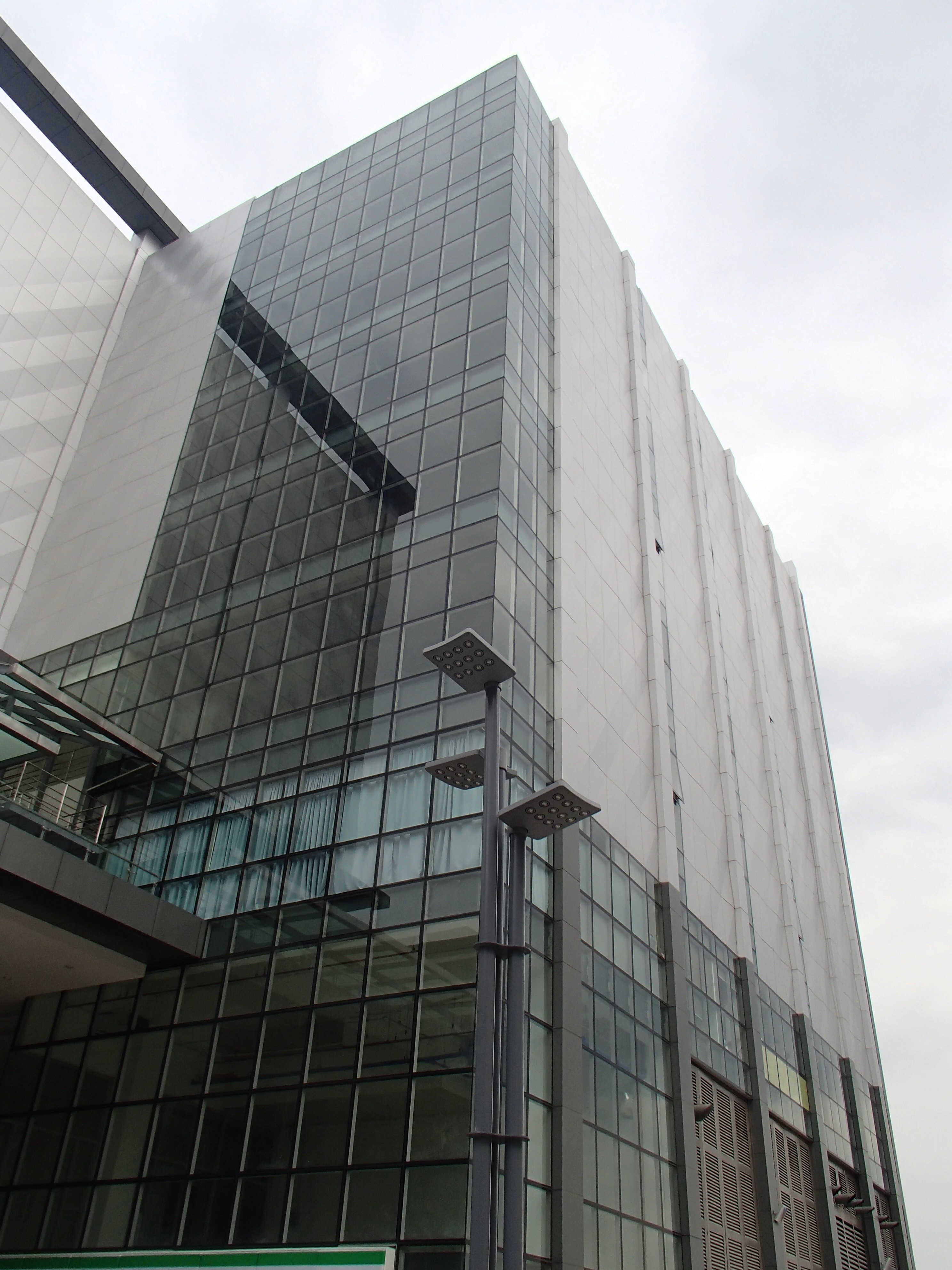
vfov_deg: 63.4
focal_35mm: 28
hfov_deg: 49.7
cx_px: 476
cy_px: 635
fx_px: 1027
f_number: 3.9
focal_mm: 5
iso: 100
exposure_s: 1/640
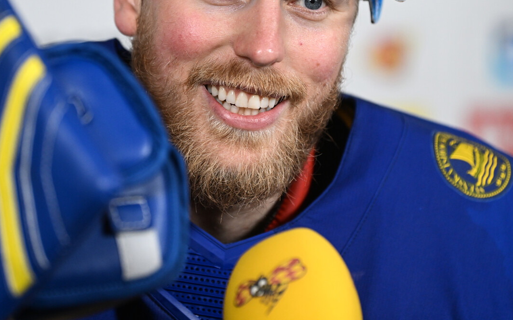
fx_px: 3621
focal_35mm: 259
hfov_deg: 8.1
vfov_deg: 5.1
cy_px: 78
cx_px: 263
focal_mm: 170
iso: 1250
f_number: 2.8
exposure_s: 1/2000
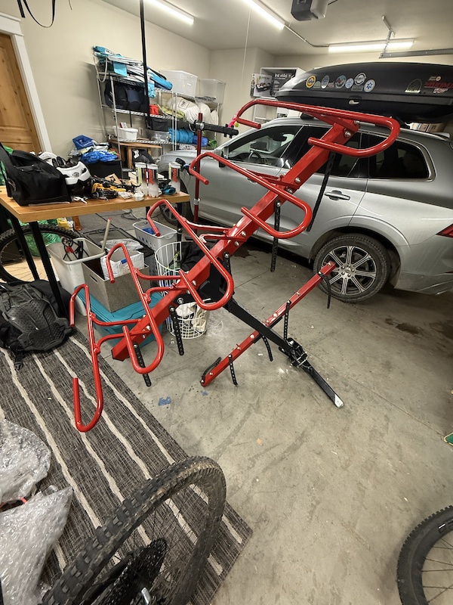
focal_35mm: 14
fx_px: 244
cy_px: 302
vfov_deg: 102.1
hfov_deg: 85.7
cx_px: 226
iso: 400
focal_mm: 2.22
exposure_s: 1/60
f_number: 2.2
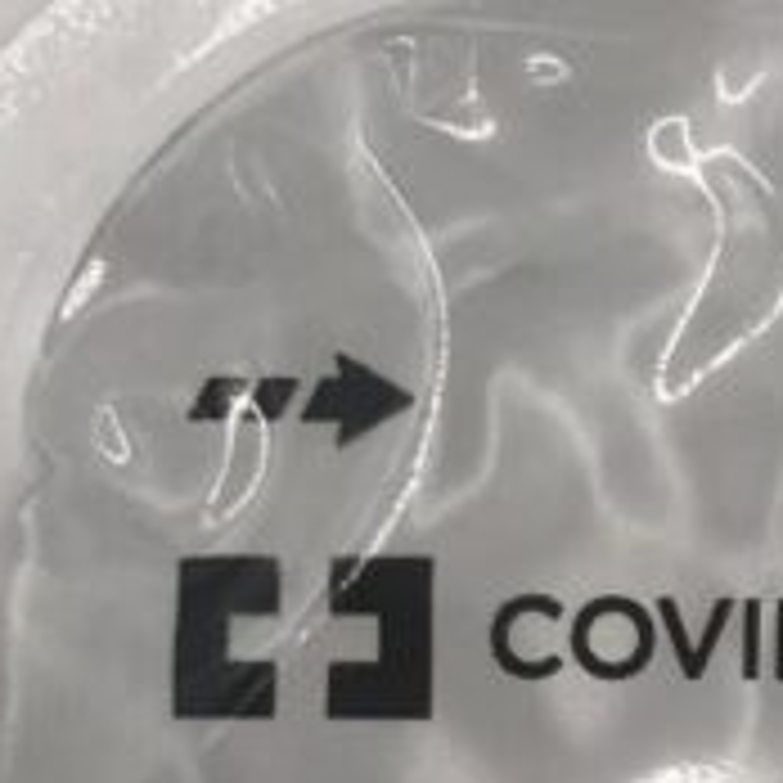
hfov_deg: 8.6
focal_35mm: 190
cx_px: 1692
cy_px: 1127
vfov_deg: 9.0
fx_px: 4862
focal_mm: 3.99
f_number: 1.8
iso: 25
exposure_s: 1/120
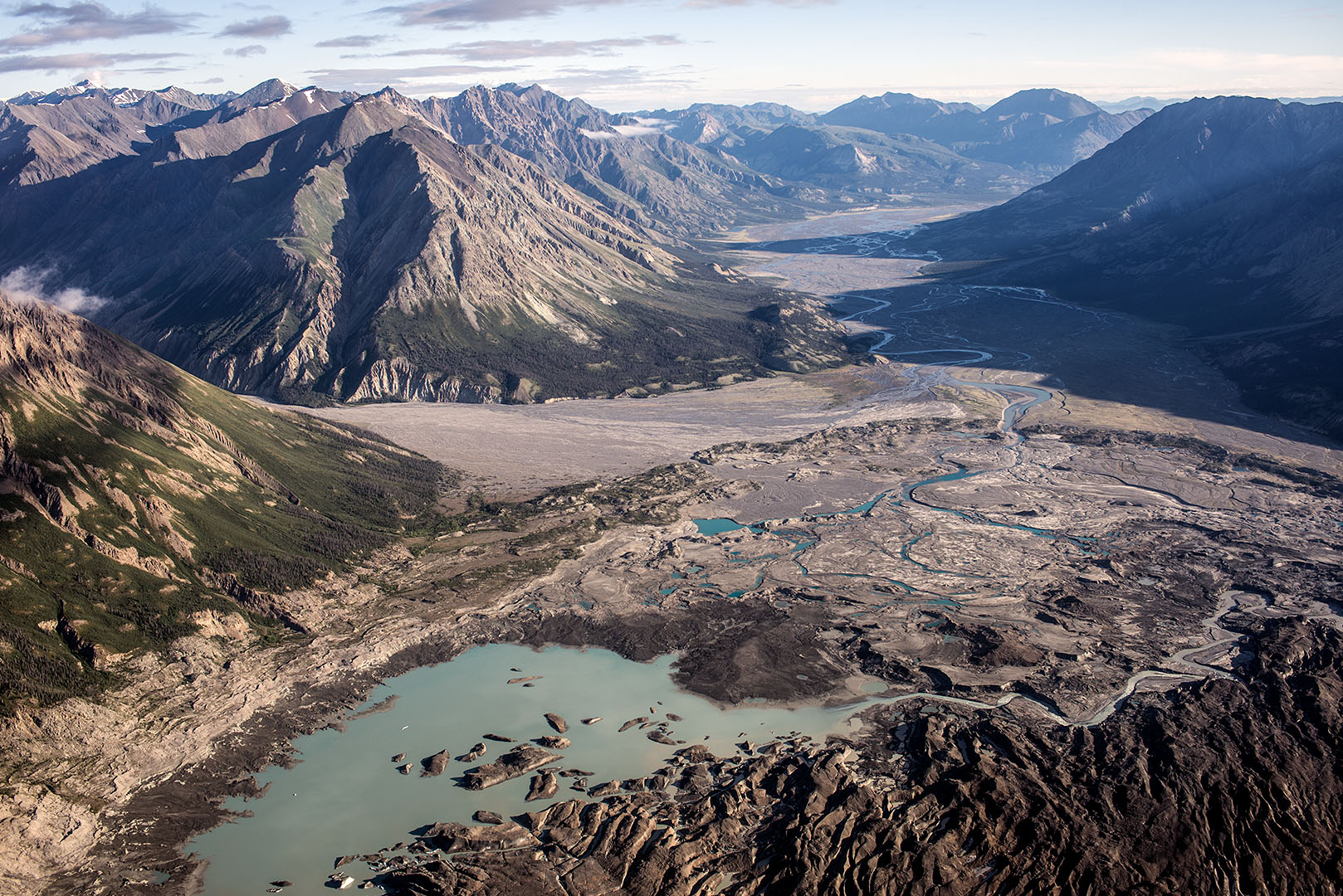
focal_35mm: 35
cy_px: 448
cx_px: 672
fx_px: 1306
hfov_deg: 54.4
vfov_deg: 37.9
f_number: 5.6
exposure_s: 1/500
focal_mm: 35
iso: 100
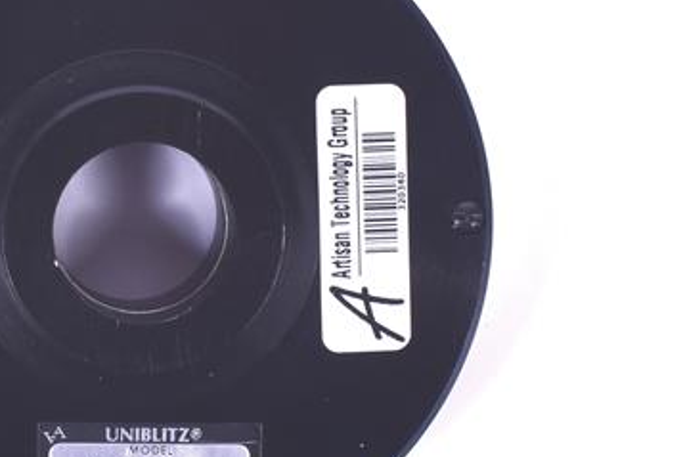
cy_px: 224
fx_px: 1196
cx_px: 138
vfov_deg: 21.6
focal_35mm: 63
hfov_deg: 31.2
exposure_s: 1/200
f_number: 16
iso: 200
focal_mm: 25
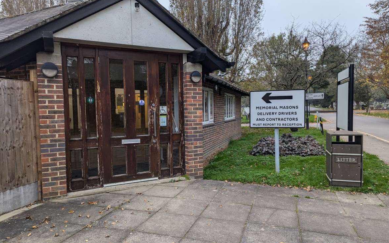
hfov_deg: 70.4
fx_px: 276
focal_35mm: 26
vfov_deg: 47.6
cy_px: 121
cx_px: 197
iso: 46
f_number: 1.85
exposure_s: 1/149
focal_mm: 6.81
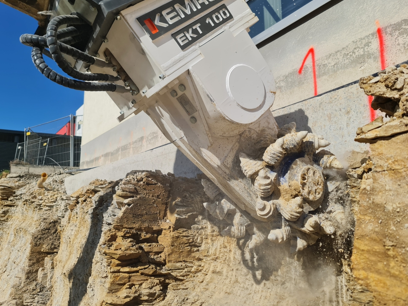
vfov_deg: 53.0
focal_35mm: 26
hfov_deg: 67.3
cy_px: 150
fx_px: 306
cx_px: 209
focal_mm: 7
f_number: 1.8
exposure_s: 1/1748
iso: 50
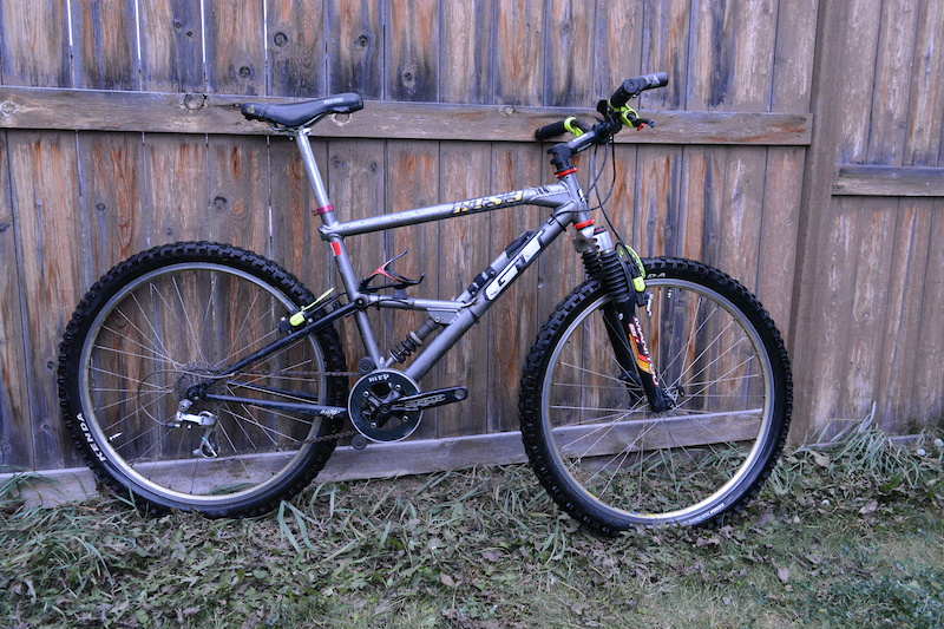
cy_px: 314
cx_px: 472
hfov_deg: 57.2
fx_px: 865
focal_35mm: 33
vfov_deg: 40.0
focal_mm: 22
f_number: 6.3
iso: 3200
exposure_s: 1/1250
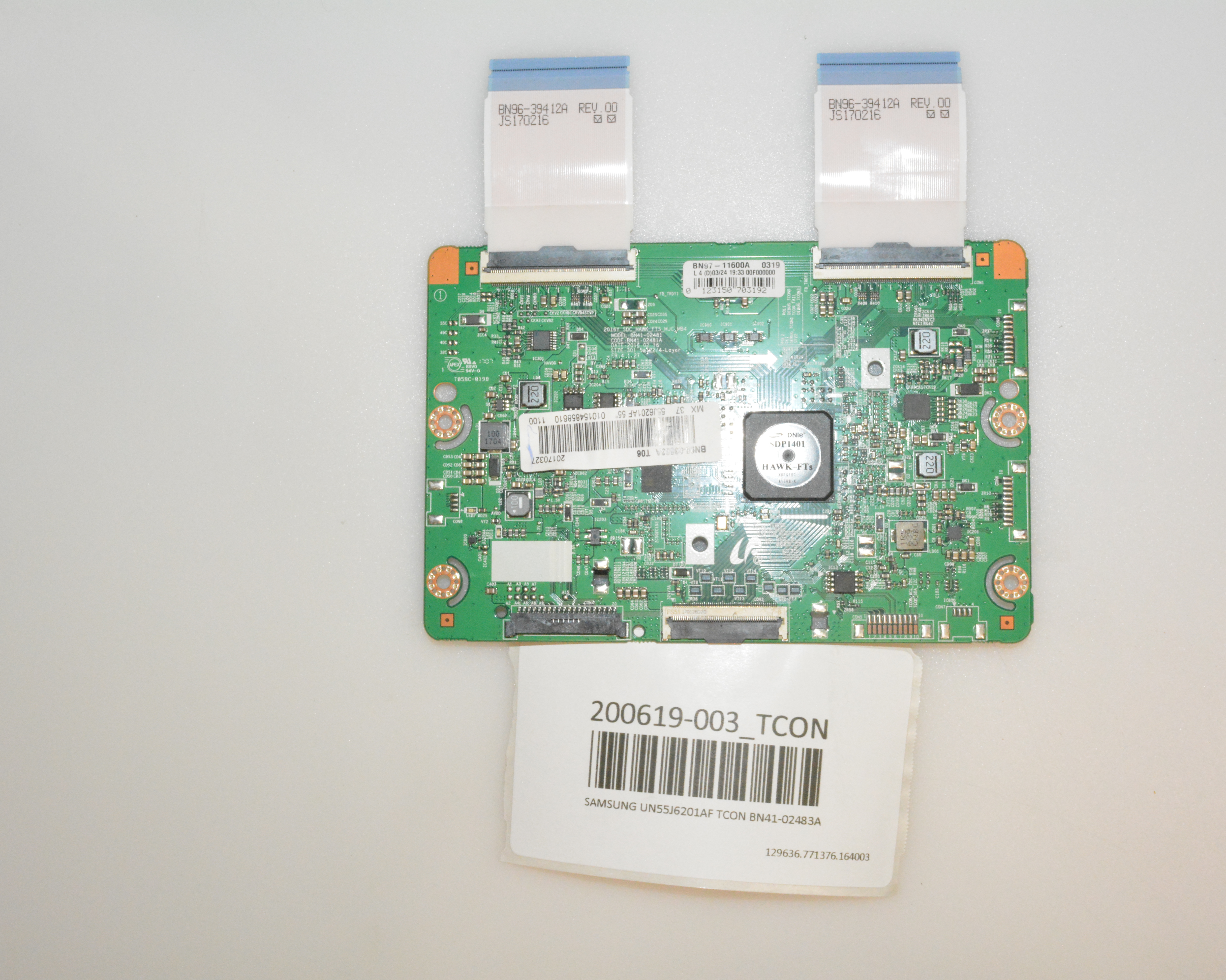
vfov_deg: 36.5
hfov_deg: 44.8
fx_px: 1488
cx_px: 651
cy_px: 494
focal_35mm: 41
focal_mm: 24
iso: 4000
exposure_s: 1/80
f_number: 25
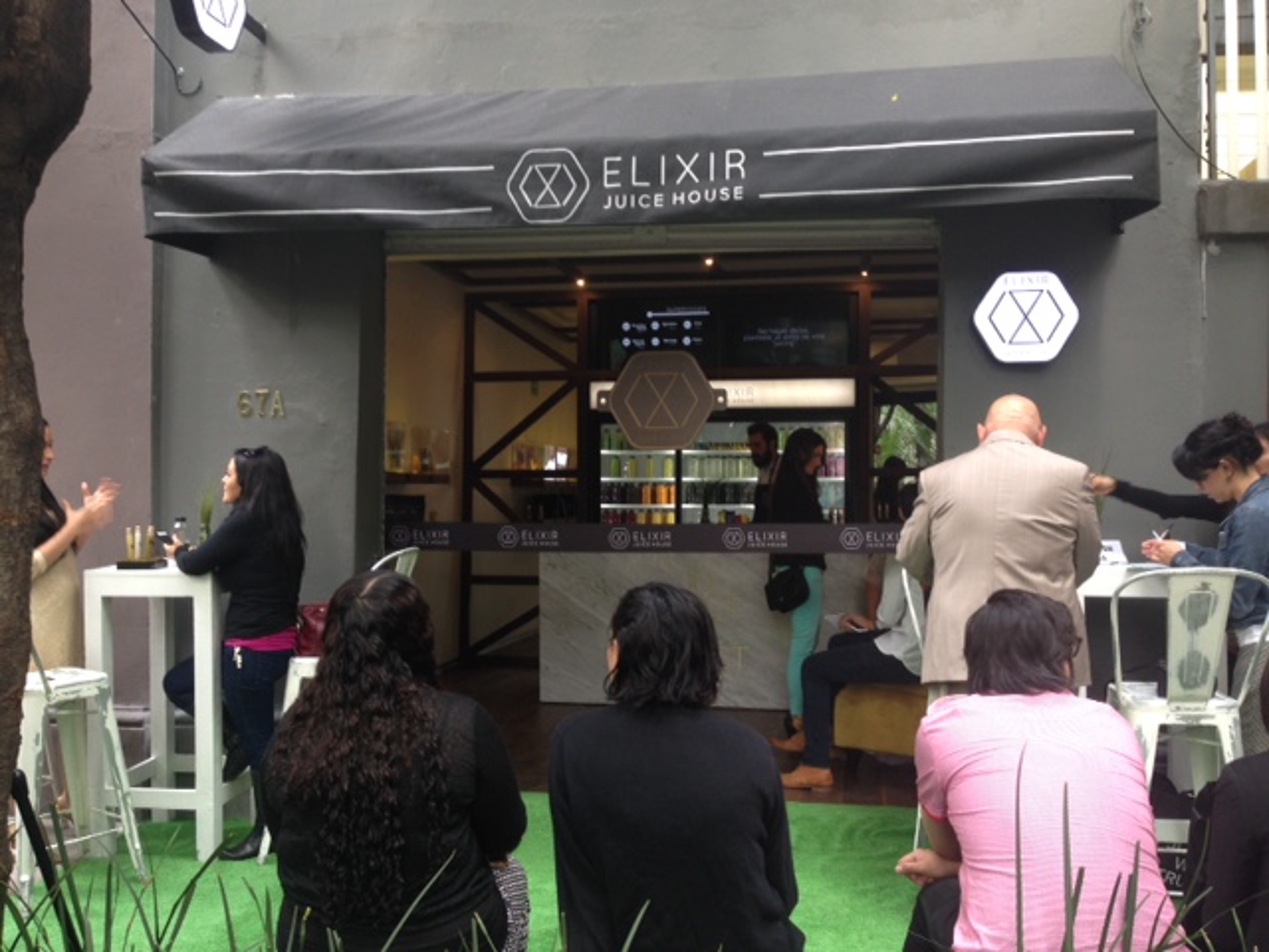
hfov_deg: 55.4
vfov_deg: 42.9
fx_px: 1210
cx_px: 634
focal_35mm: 33
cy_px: 476
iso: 50
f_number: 2.4
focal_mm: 4.12
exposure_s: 1/20
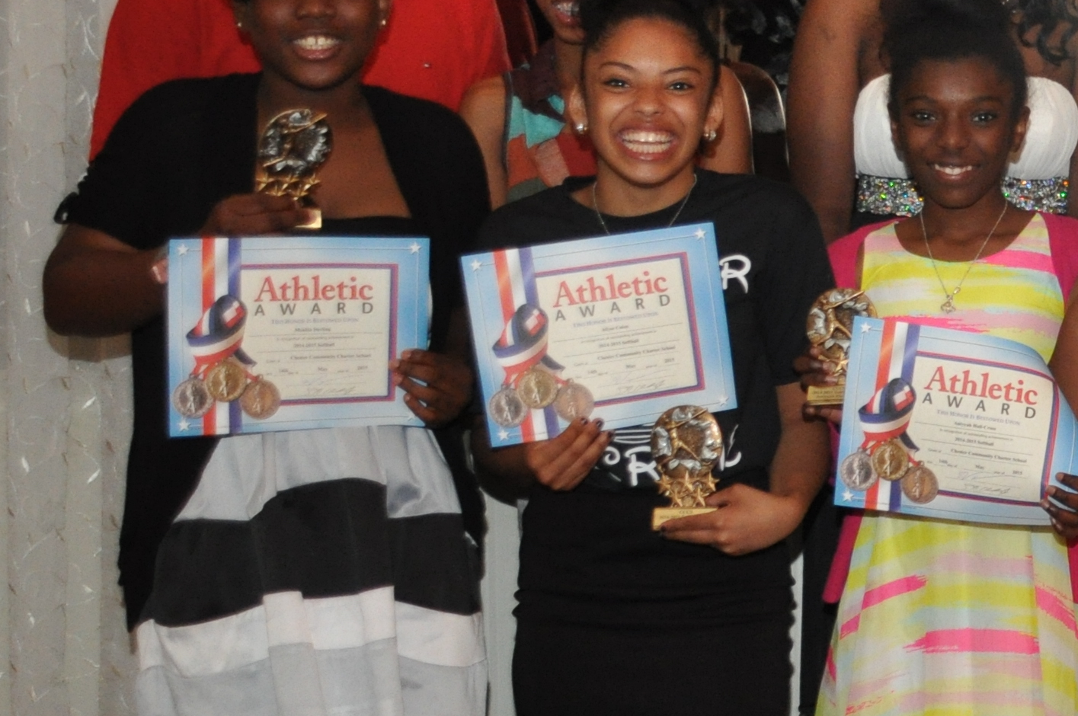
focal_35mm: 100
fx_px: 2991
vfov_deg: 13.6
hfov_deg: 18.5
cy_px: 281
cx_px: 1524
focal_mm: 22
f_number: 4
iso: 800
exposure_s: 1/60
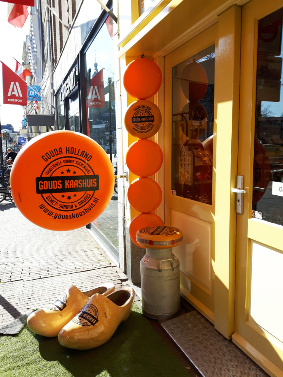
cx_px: 138
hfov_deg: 44.2
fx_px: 349
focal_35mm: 32
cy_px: 192
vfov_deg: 56.8
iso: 40
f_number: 1.9
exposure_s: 1/530
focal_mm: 3.7
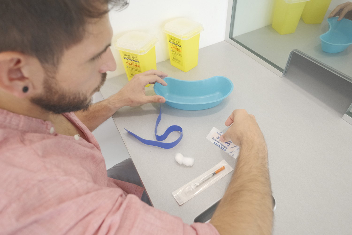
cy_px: 118
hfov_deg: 76.1
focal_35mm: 23
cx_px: 176
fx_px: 225
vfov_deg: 55.1
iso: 3200
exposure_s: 1/250
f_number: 4
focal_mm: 15.1
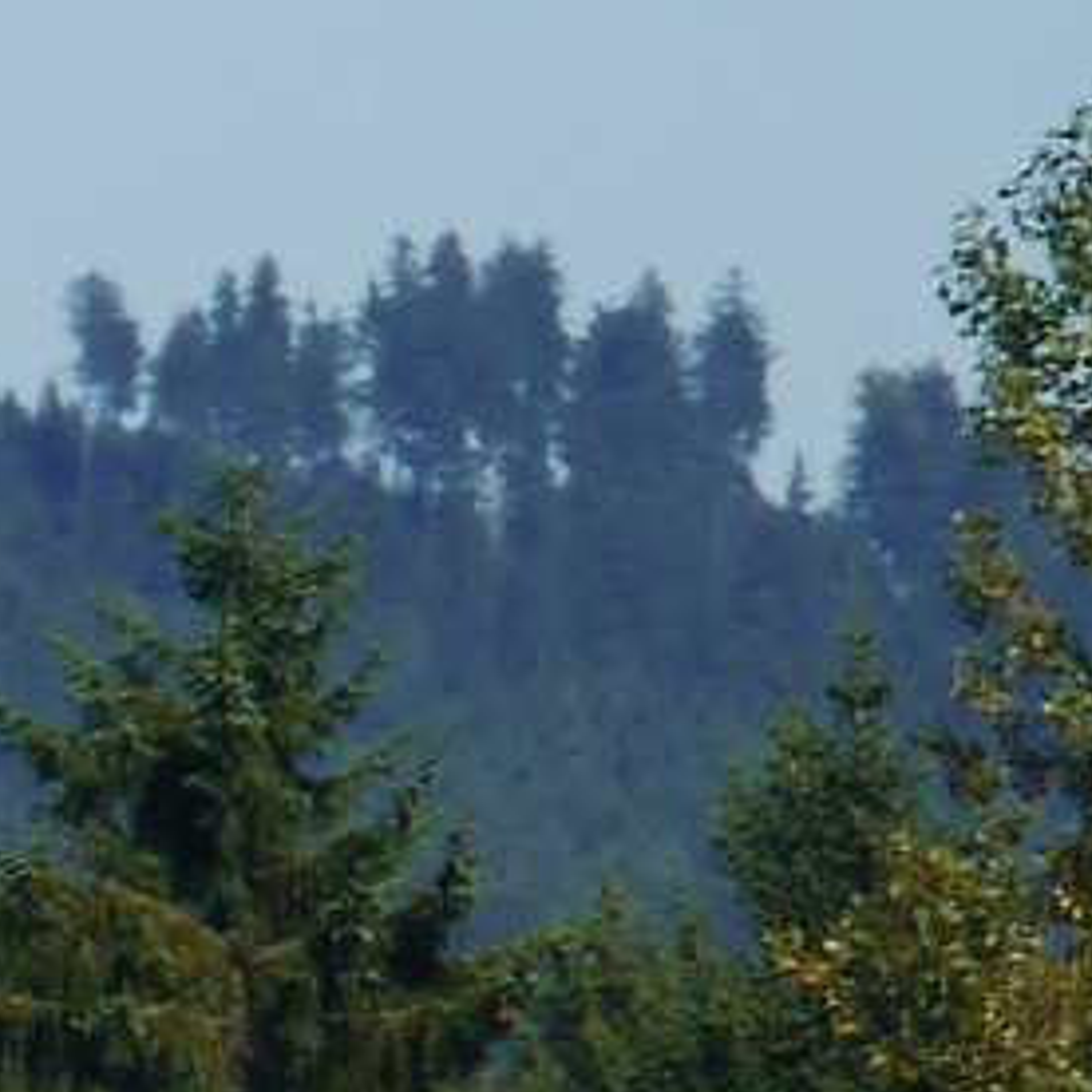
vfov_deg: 1.0
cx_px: -1994
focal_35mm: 1836
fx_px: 65527
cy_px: 977
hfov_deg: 1.0
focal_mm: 140
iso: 100
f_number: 5.8
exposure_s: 1/640
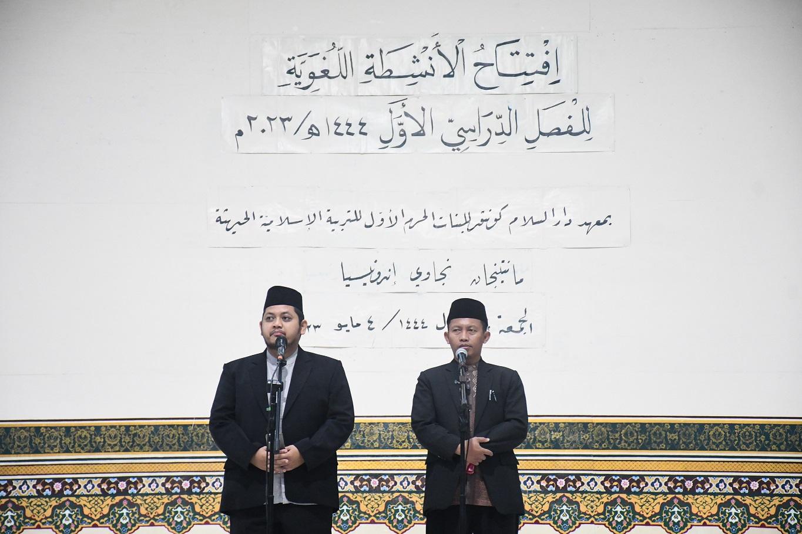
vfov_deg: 9.7
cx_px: 401
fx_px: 3163
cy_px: 267
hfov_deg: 14.4
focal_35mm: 142
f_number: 5.6
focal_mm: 95
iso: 5000
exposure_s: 1/60
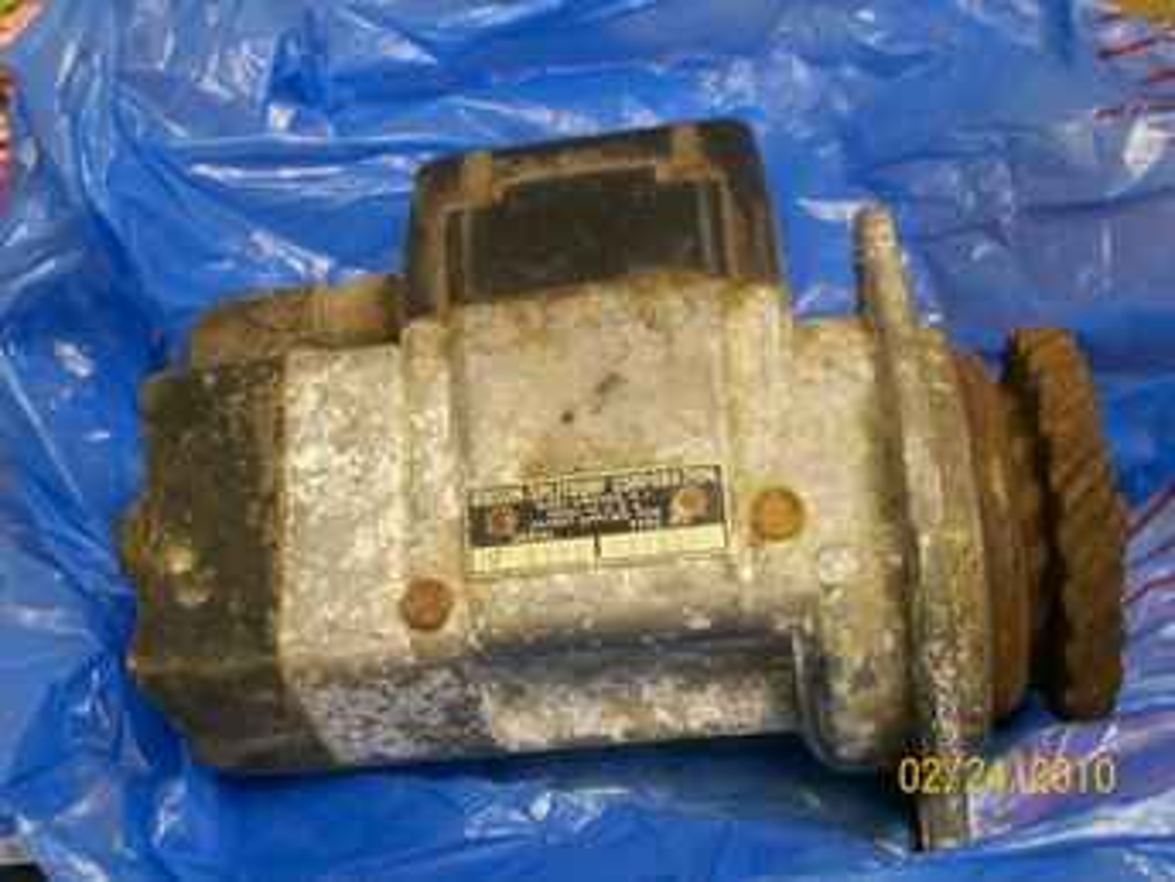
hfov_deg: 42.1
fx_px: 1527
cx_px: 588
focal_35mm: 45
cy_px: 441
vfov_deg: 32.2
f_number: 3.1
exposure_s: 1/12.5
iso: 160
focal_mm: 7.46
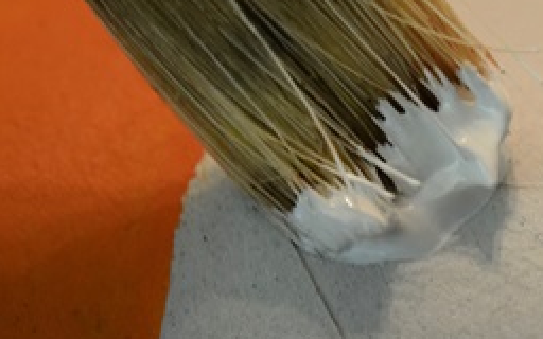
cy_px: 228
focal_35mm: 164
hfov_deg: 12.7
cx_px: 390
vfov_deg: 8.0
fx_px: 2427
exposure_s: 1/60
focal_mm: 55
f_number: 5.6
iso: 1400
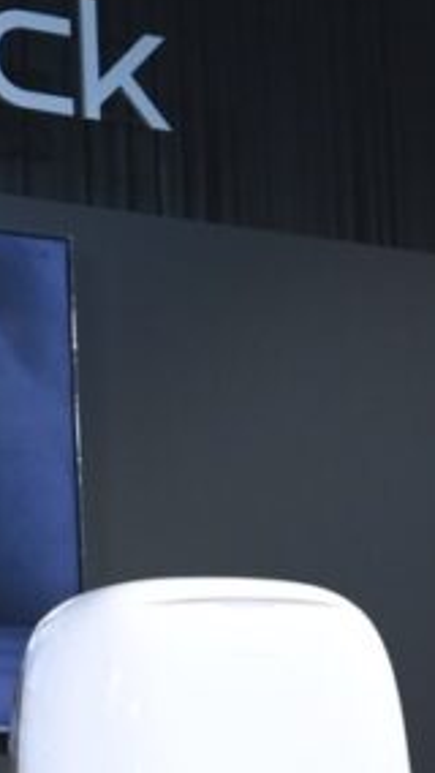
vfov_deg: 21.7
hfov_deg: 11.7
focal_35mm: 98
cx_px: -269
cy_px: 493
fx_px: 2007
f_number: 4
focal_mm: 17.5
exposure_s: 1/200
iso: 500
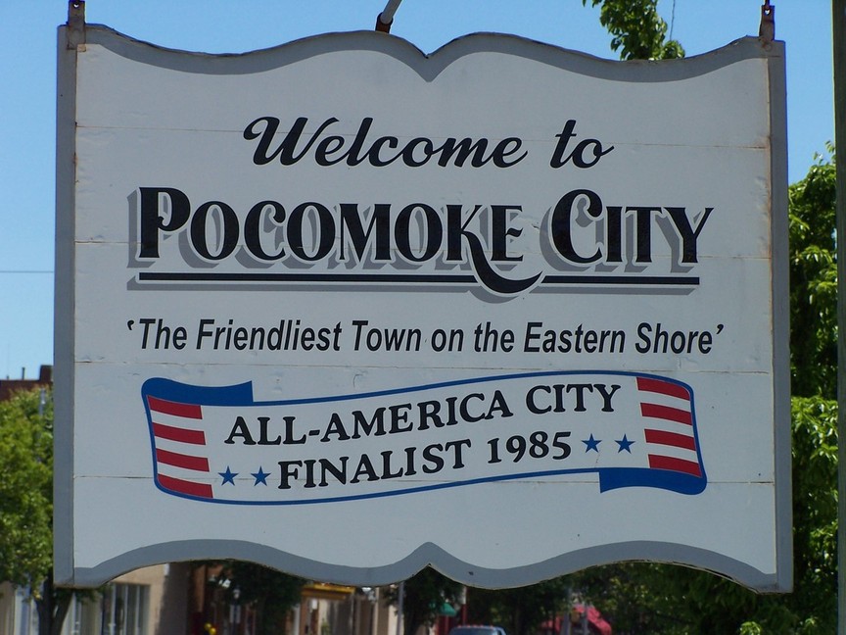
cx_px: 423
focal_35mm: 139
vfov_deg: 10.7
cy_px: 318
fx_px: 3397
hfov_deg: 14.2
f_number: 4.5
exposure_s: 1/750
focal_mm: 23.1
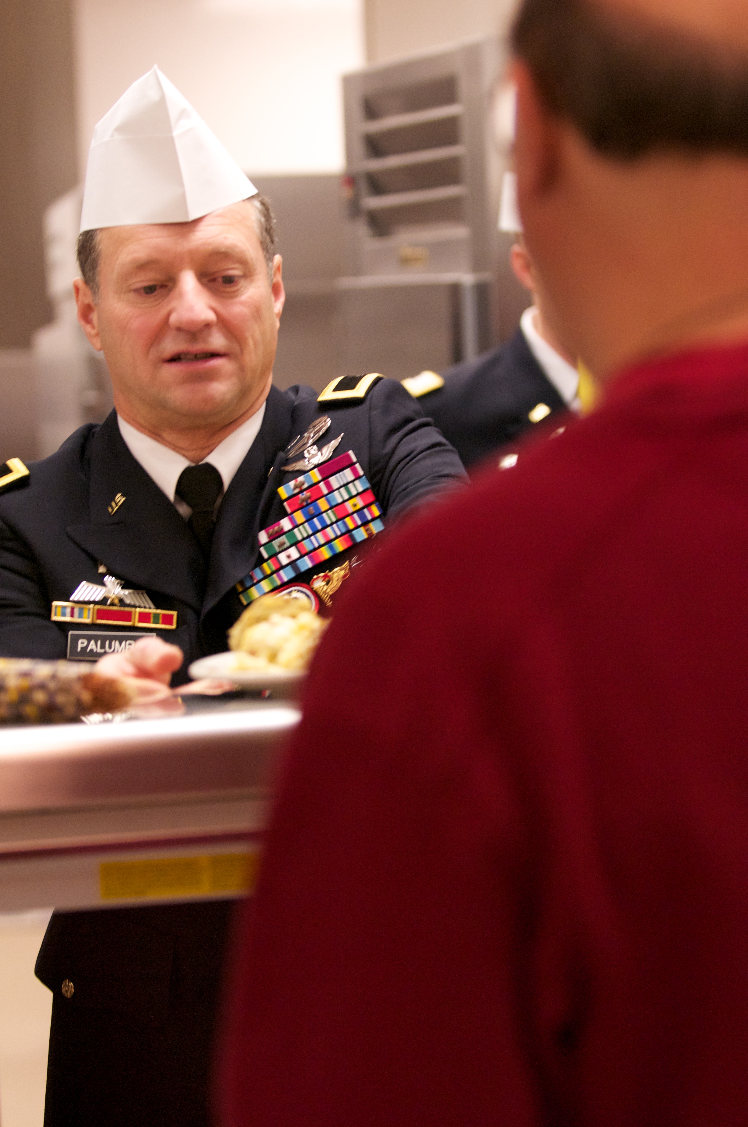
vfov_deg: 18.2
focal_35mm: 112
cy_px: 564
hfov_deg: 12.1
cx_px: 374
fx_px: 3515
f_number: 2.8
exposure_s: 1/160
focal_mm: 75
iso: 1600
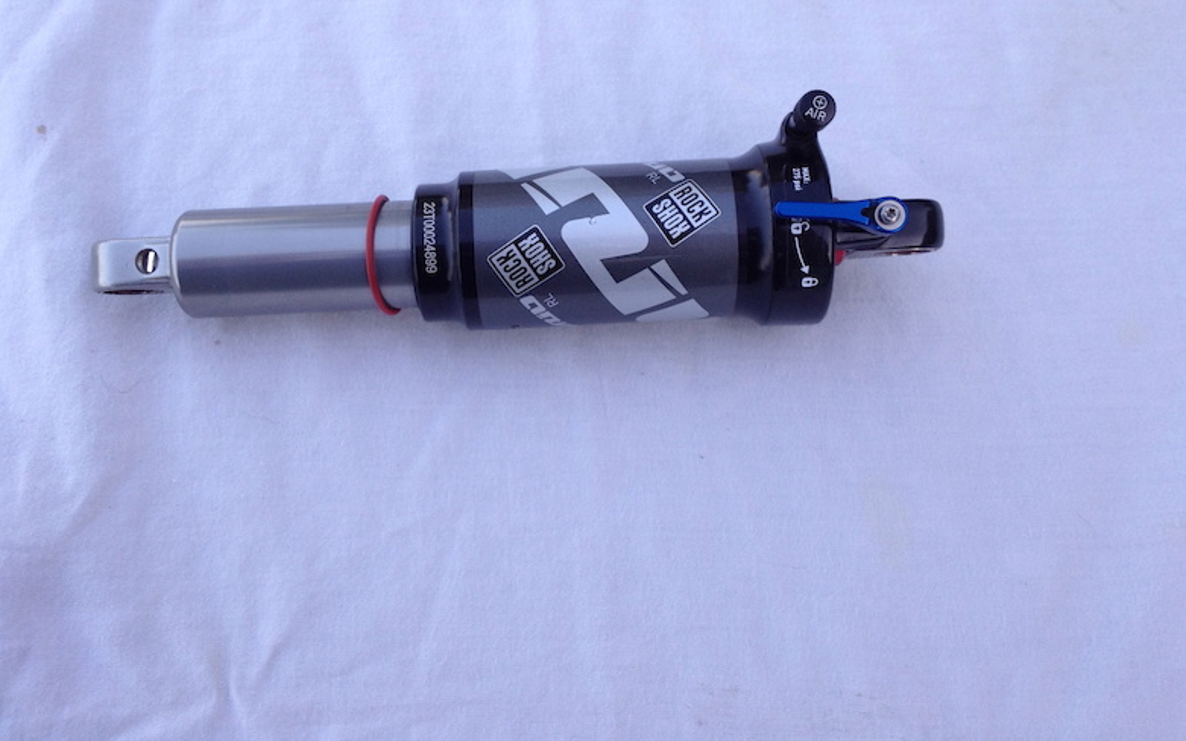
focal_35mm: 38
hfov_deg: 51.5
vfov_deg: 33.4
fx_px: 1228
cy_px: 289
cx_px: 598
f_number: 2.4
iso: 64
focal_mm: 4.28
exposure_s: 1/147
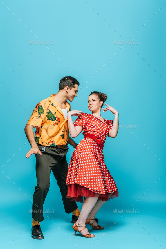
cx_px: 83
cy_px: 124
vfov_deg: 28.8
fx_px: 484
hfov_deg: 19.5
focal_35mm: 70
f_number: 8
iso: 100
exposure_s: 1/200
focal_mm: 70
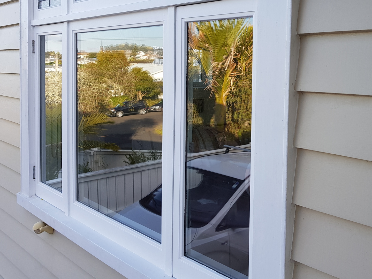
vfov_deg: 38.1
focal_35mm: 37
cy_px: 86
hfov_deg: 49.1
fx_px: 398
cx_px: 255
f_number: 1.7
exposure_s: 1/340
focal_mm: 4.3
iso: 40
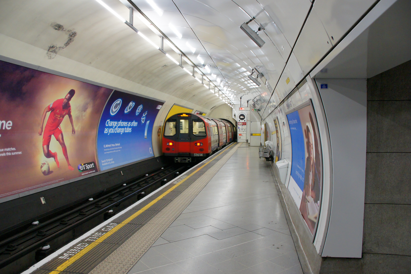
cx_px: 206
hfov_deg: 67.4
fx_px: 308
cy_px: 137
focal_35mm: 27
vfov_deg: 47.9
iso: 800
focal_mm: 18
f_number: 5.6
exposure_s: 1/40
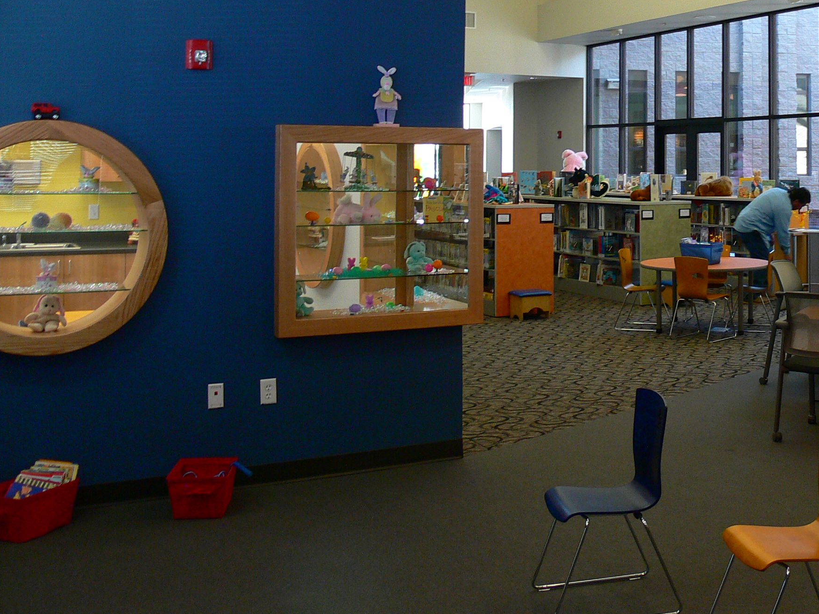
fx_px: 1538
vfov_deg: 22.1
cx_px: 728
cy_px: 83
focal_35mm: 65
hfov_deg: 28.7
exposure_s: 1/30
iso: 100
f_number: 2.8
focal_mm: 7.4
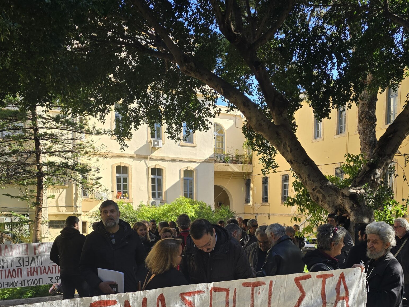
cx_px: 233
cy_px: 245
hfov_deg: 48.8
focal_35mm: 38
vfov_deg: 36.4
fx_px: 449
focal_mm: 6.3
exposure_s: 1/294
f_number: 1.7
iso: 12
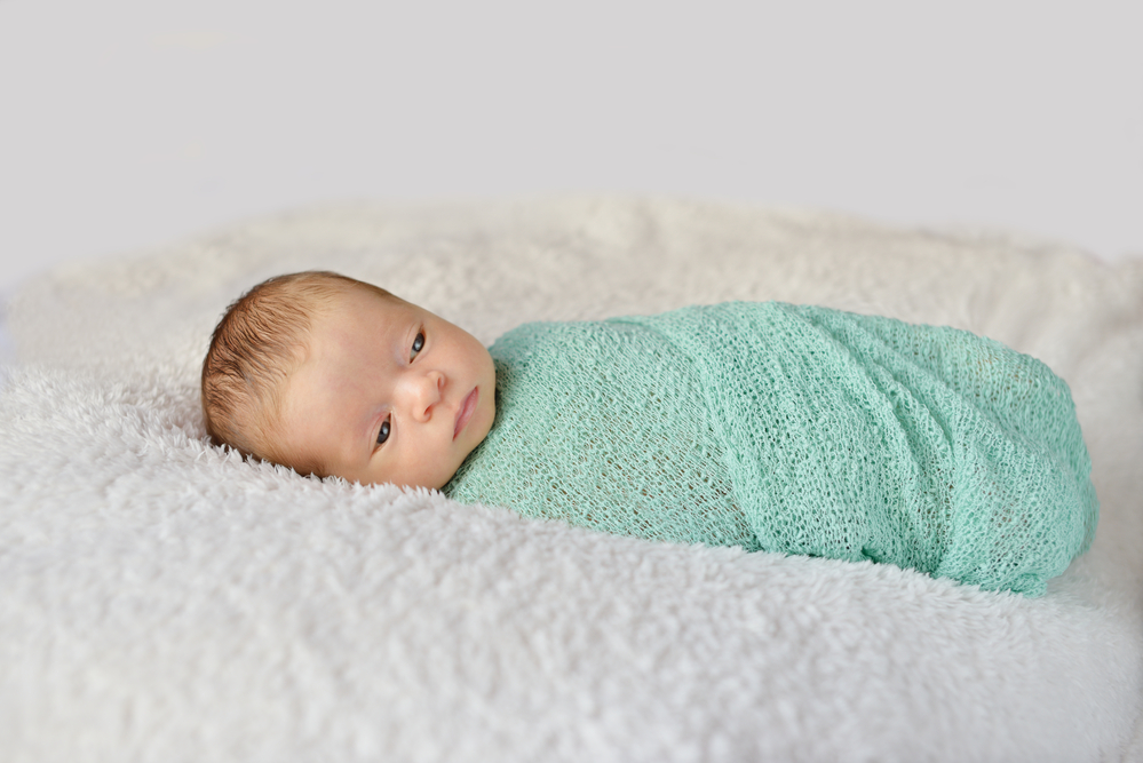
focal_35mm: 50
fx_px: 1588
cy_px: 382
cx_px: 572
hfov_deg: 39.6
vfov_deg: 27.0
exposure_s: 1/50
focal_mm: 50
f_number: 2.8
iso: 160
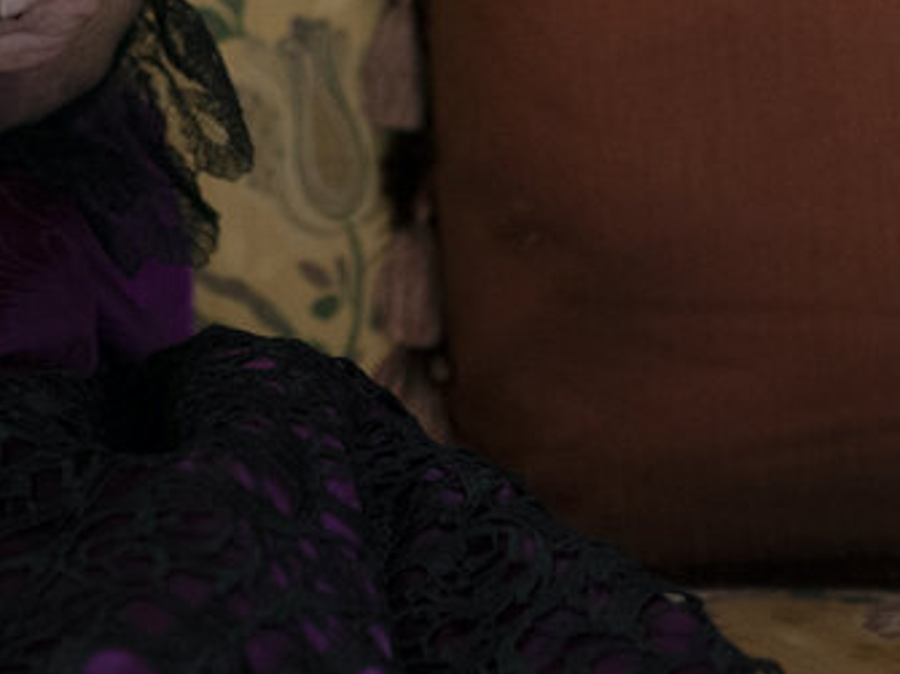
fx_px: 10058
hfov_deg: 5.1
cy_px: -674
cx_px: -368
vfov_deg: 3.8
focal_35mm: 387
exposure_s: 1/100
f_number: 1.8
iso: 1600
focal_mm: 85
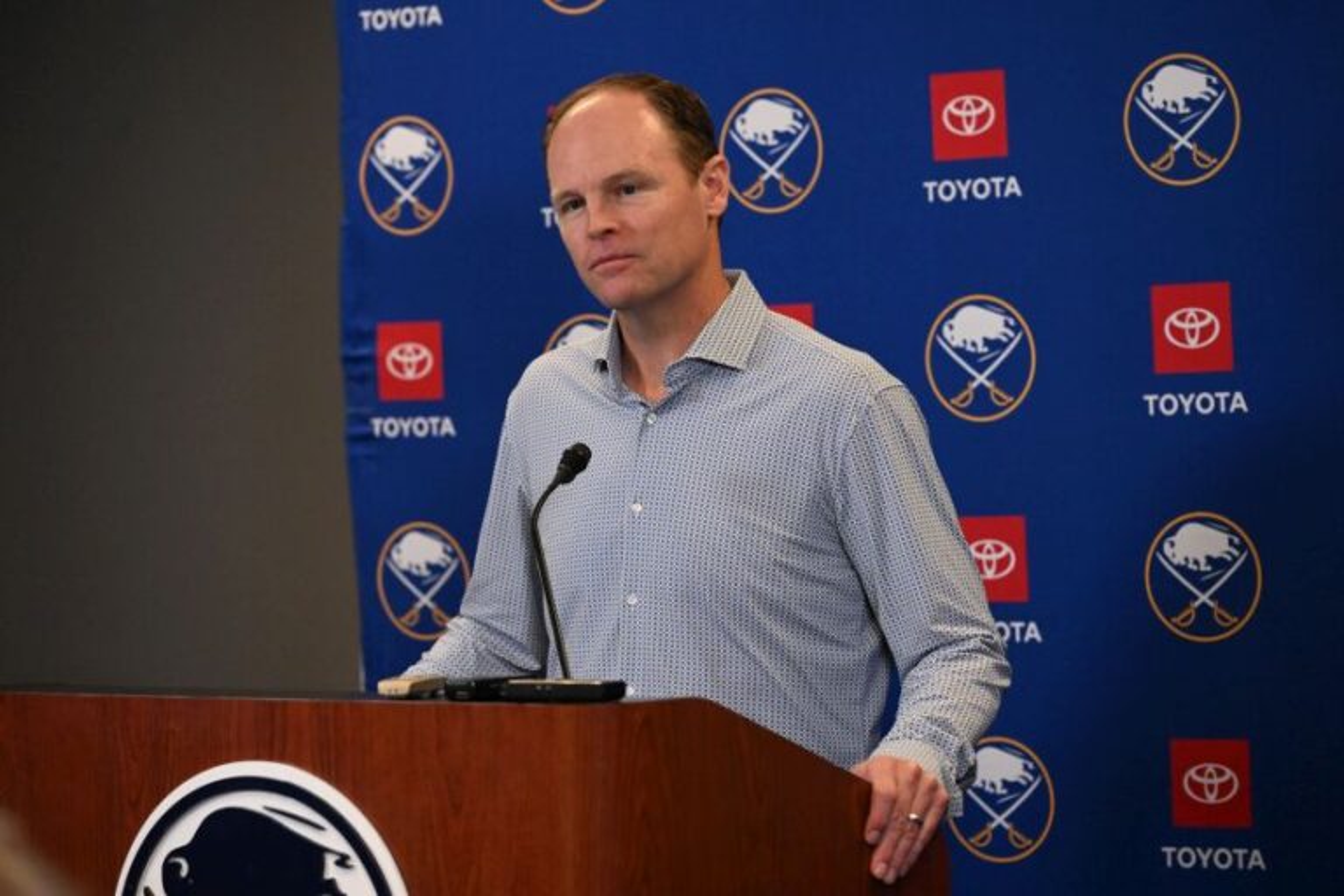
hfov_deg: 17.1
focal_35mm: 120
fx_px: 4480
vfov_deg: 11.4
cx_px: 672
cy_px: 448
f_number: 4
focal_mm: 120
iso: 6400
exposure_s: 1/800
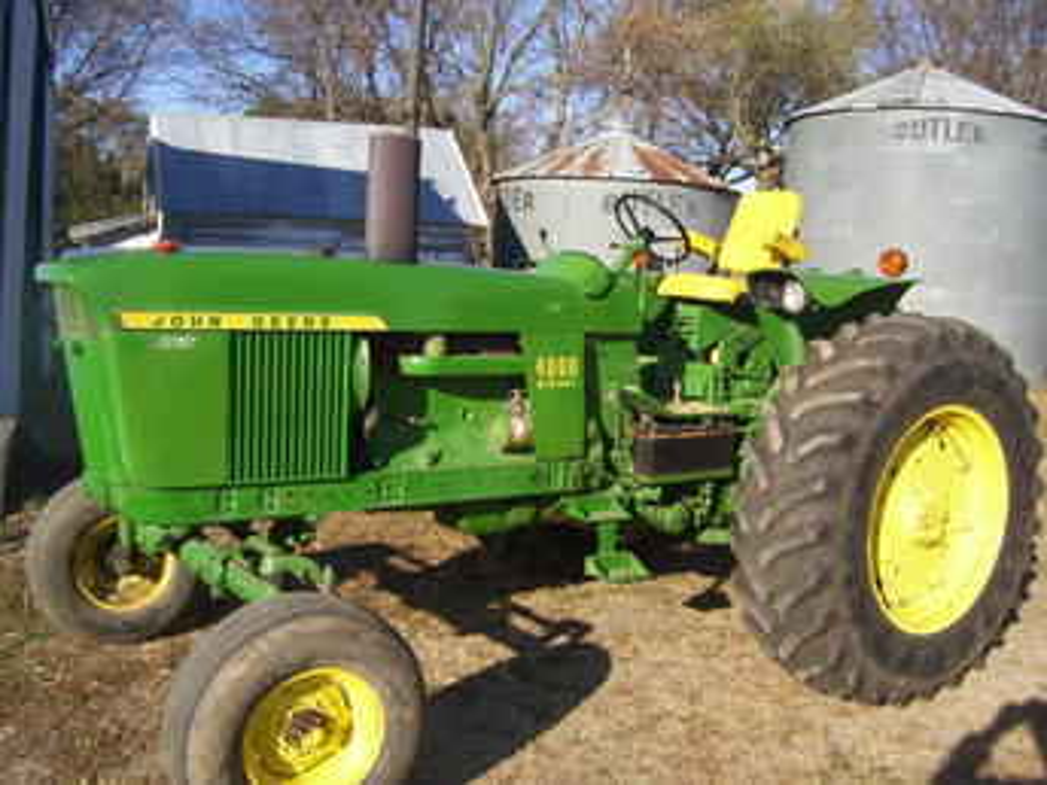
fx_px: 1089
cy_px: 392
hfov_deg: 51.4
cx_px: 524
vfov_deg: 39.7
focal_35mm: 36
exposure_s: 1/320
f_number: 4.8
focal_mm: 6
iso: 80
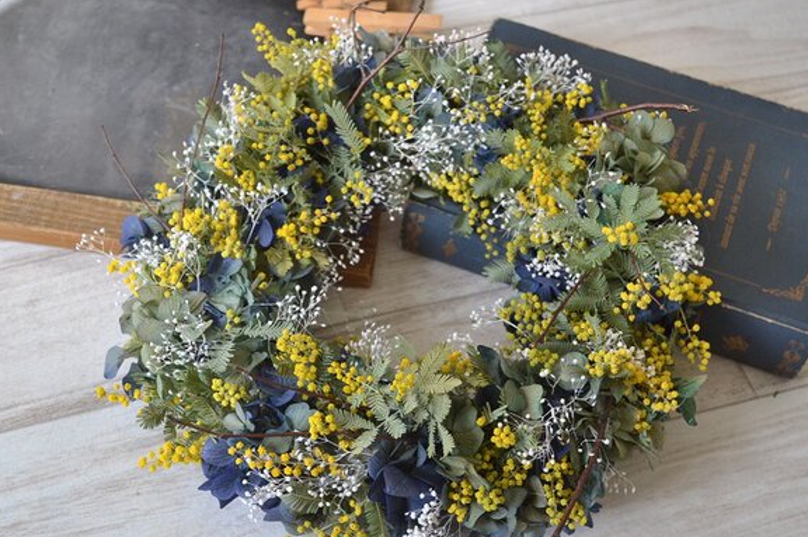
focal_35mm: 60
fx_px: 1345
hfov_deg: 33.4
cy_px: 290
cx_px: 396
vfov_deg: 22.6
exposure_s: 1/80
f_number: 5
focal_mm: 36
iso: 400
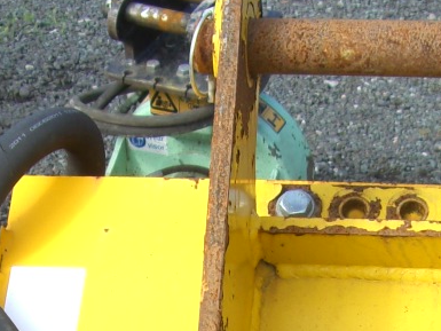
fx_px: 2014
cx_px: 236
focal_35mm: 158
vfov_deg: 9.0
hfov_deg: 12.5
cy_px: 599
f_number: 2.8
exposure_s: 1/320
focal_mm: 7.9
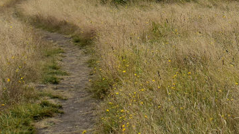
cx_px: 242
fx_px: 911
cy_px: -80
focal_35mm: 144
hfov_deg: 14.7
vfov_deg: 8.2
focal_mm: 27
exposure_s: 1/400
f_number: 11
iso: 400
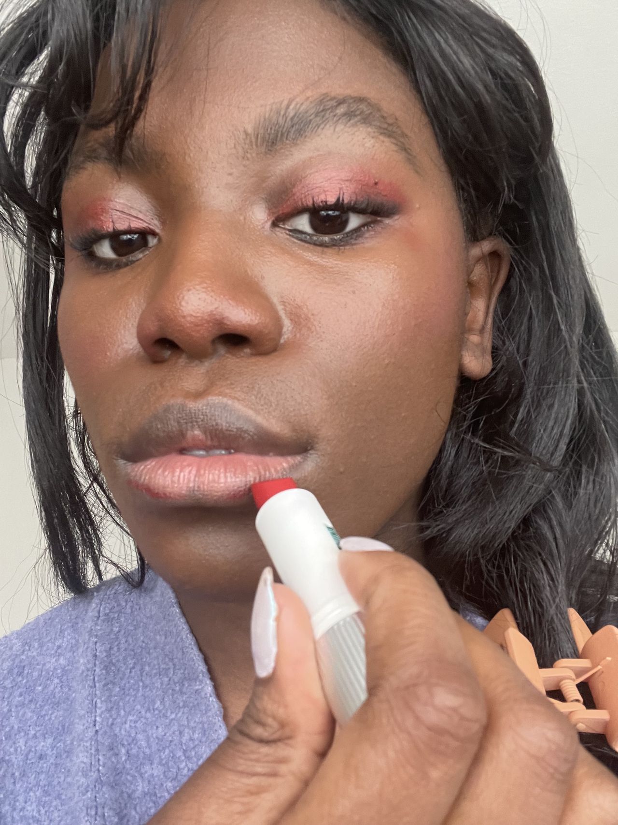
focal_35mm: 30
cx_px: 309
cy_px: 412
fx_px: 714
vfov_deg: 60.0
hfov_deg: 46.8
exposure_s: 1/60
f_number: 2.2
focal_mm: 2.71
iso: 320
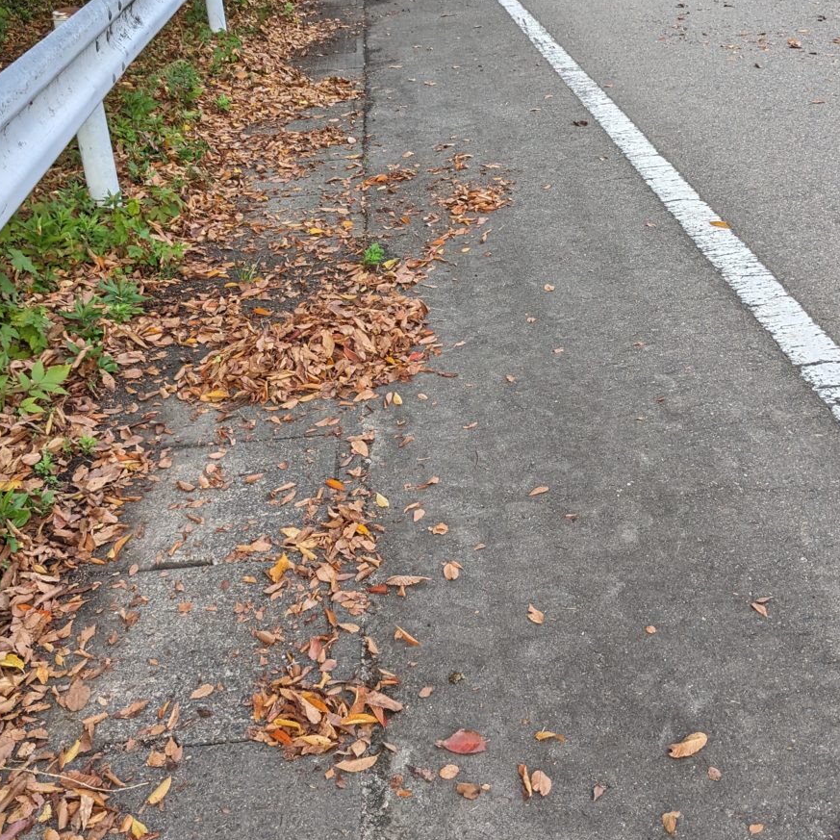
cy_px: 303
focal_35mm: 42
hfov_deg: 40.0
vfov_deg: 39.7
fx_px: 1153
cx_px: 448
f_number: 1.73
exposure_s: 1/688
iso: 53
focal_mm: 4.38
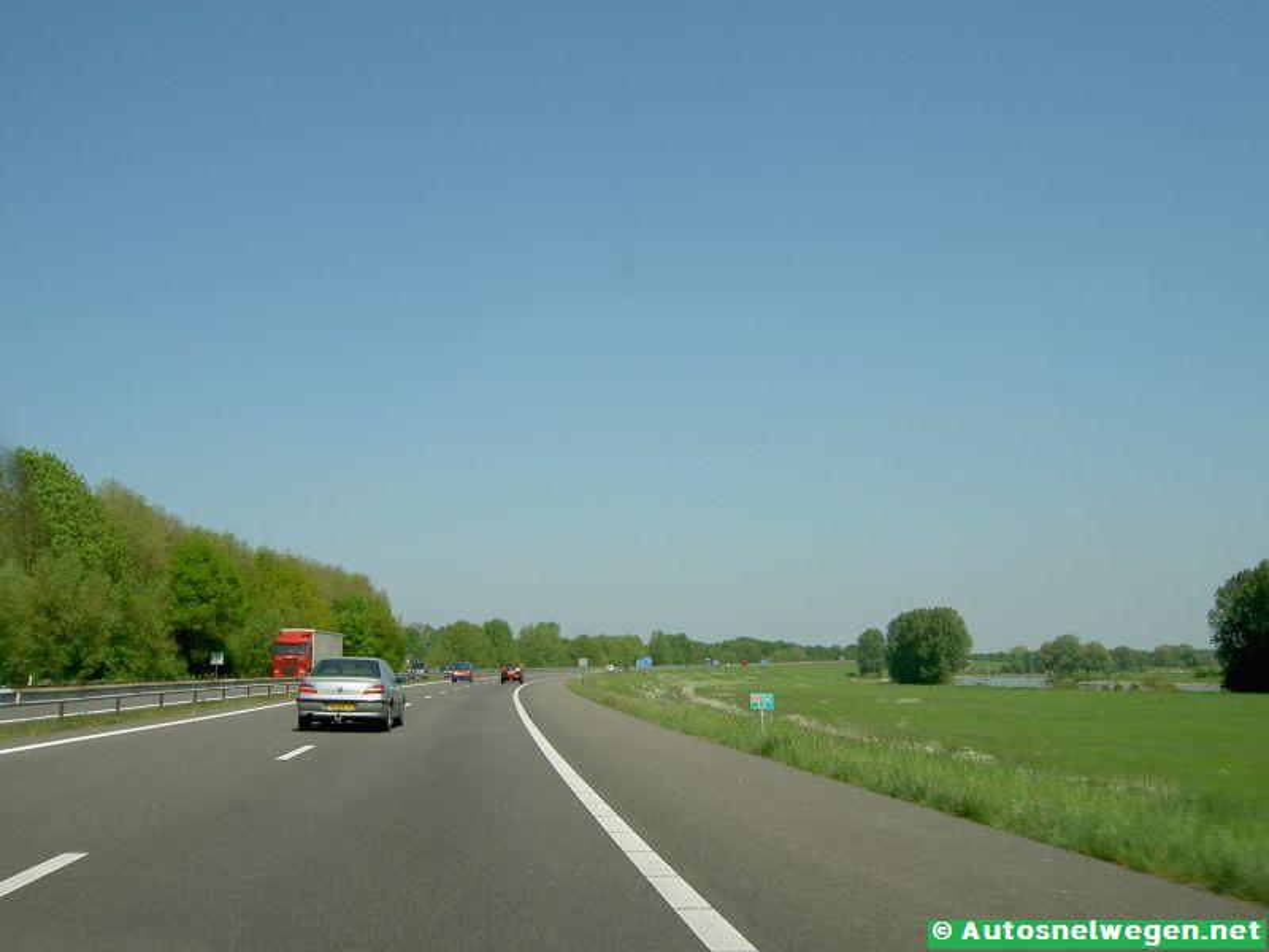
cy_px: 476
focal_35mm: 34
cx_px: 634
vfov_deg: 41.8
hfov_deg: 54.0
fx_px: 1246
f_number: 4.7
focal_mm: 5.6
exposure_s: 1/400
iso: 50
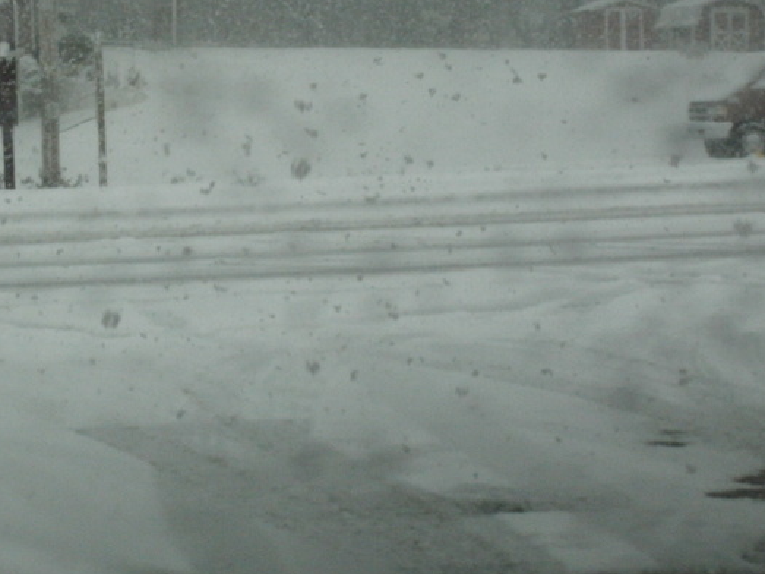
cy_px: 249
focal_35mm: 153
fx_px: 3380
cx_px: 197
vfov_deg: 9.7
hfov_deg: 12.9
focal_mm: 17.4
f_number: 7.9
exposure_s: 1/400
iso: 400
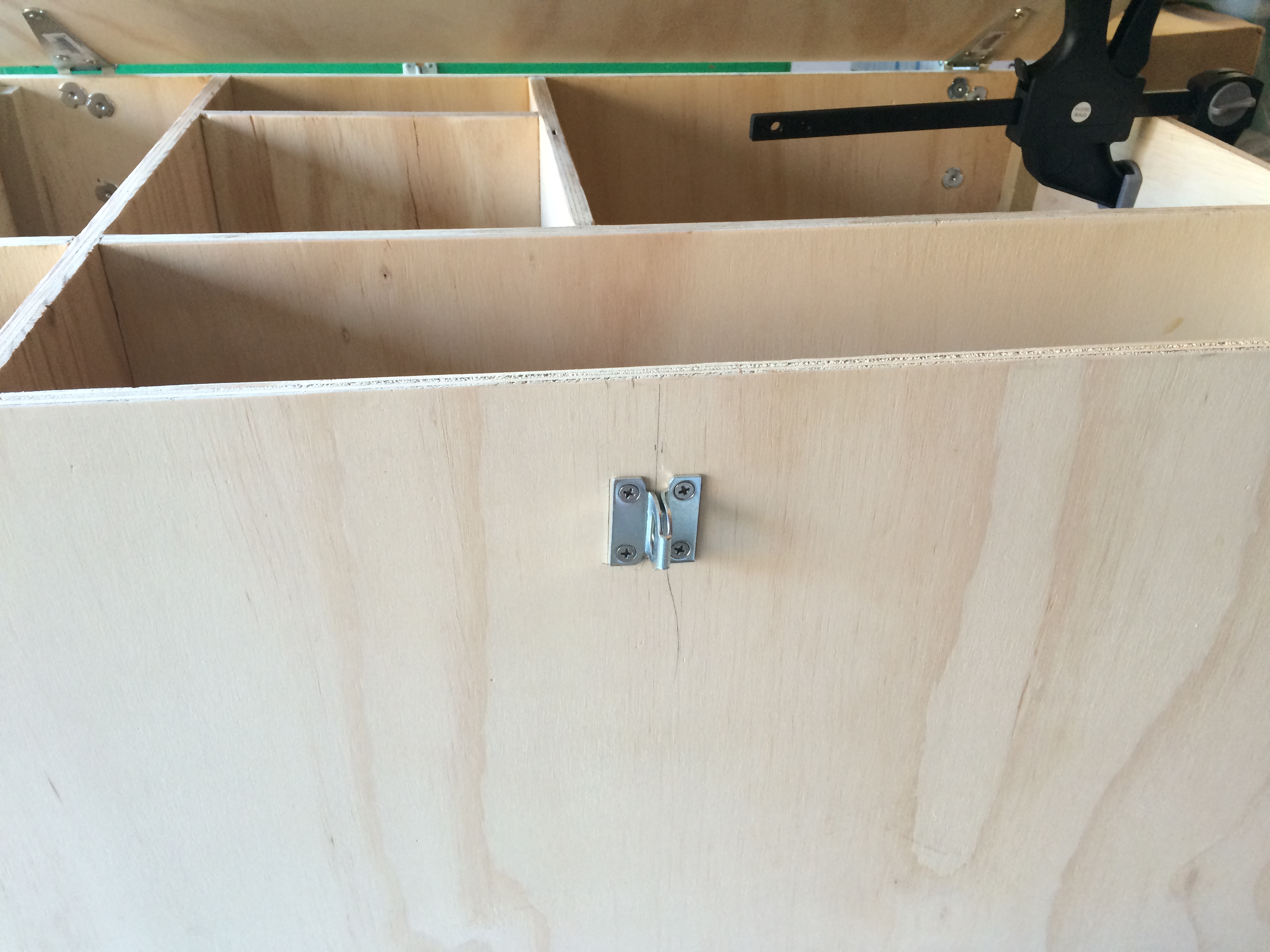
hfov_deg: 61.7
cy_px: 476
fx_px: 1064
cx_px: 635
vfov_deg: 48.2
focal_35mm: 29
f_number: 2.2
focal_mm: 4.15
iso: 80
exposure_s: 1/30
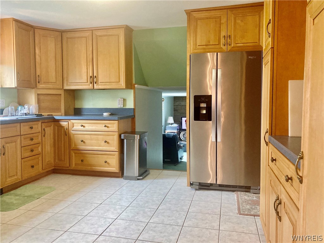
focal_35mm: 28
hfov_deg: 63.4
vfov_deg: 49.7
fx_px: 262
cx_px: 162
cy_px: 122
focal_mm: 3.99
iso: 200
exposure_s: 1/60
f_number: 1.8
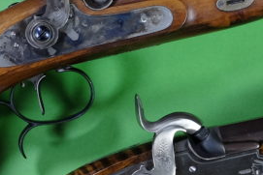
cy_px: 131
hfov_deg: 12.2
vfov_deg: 8.2
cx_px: 149
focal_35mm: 168
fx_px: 1228
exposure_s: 1/280
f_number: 5.6
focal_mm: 23.3
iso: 800
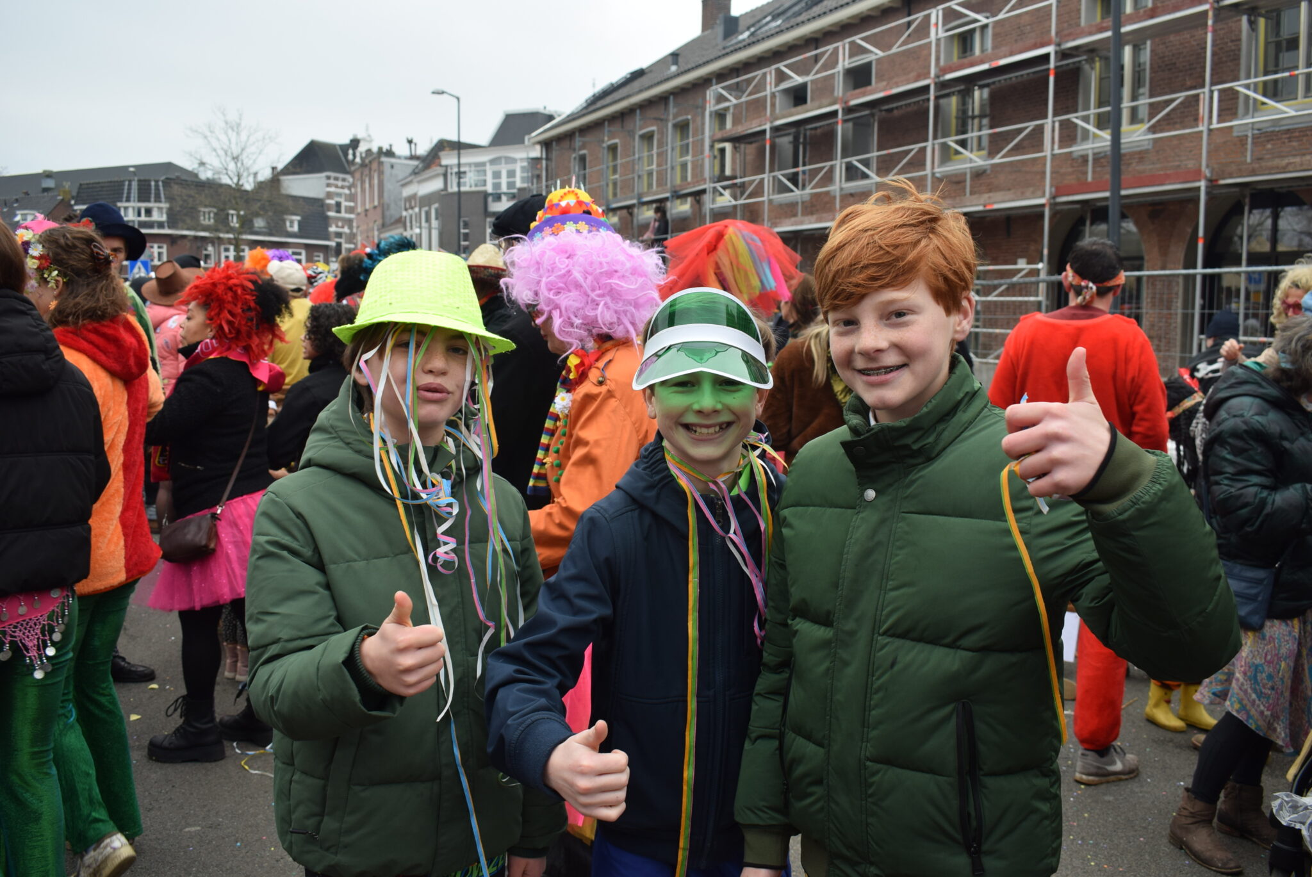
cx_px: 656
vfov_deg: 40.0
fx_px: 1204
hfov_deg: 57.2
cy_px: 438
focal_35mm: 33
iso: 200
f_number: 5.6
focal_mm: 22
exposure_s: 1/125
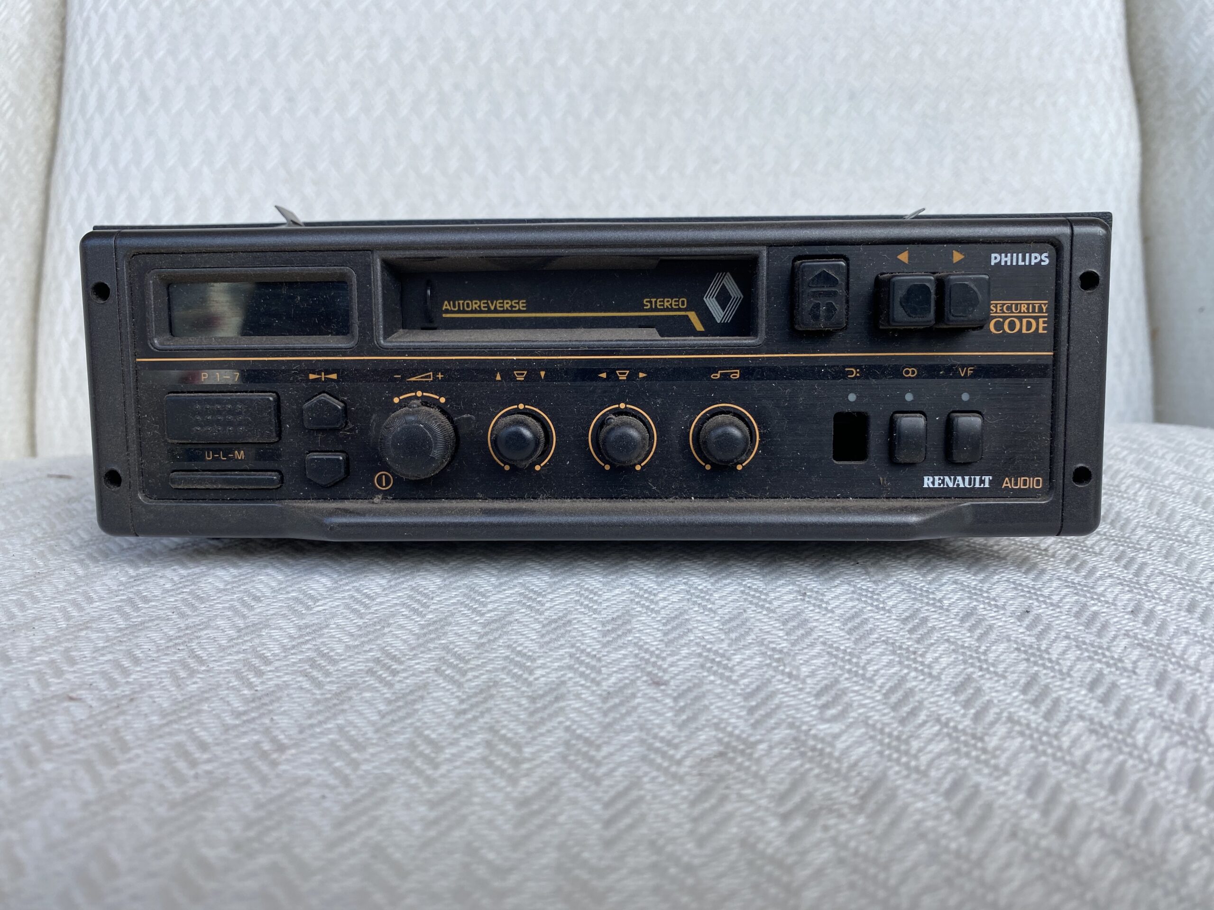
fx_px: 912
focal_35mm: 26
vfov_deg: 53.1
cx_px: 607
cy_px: 455
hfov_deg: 67.3
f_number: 1.8
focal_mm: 4.25
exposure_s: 1/752
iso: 32
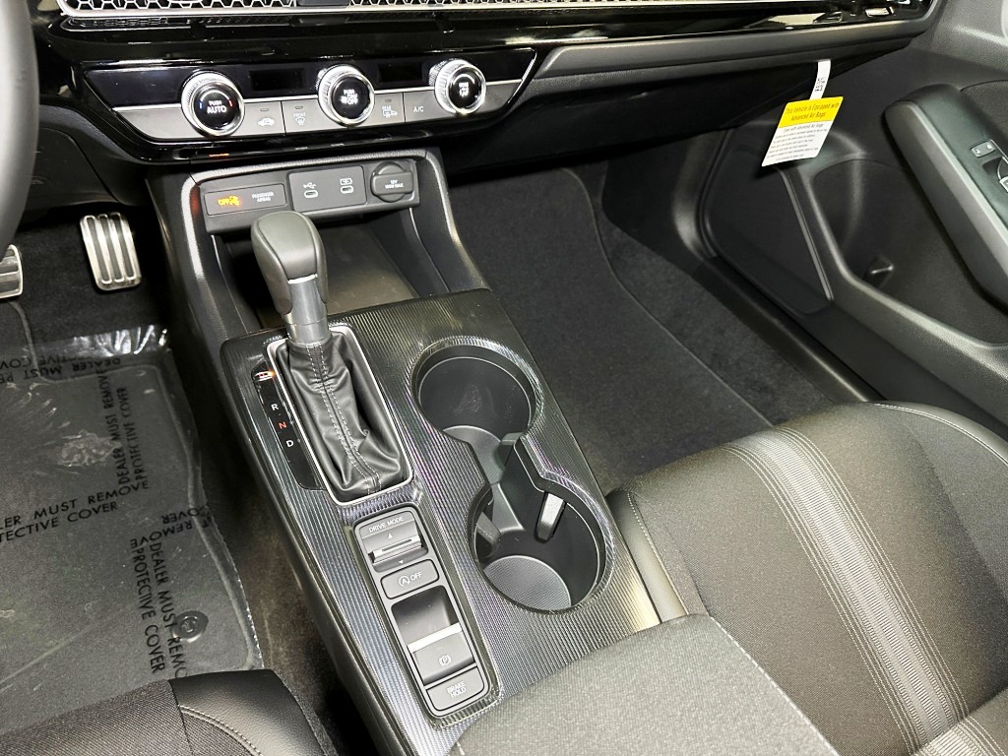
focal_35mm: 24
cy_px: 378
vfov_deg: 56.8
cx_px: 504
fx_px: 699
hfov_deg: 71.6
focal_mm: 6.86
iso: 1000
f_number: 1.78
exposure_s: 1/30
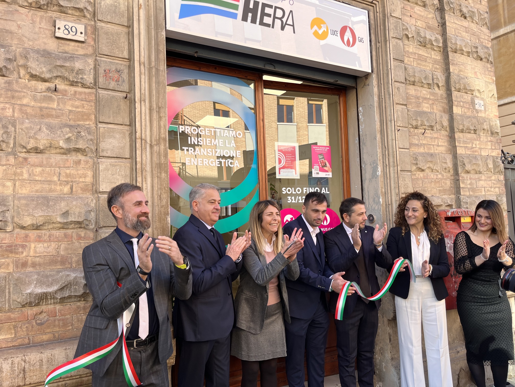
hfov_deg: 67.3
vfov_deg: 53.1
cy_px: 194
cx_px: 258
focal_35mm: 26
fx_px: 387
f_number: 1.6
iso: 40
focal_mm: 5.1
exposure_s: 1/182
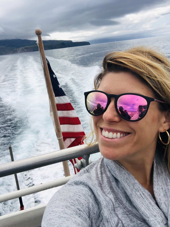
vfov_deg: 56.8
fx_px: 209
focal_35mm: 32
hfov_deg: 44.2
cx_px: 85
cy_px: 114
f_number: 2.2
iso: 20
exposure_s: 1/913
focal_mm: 2.87
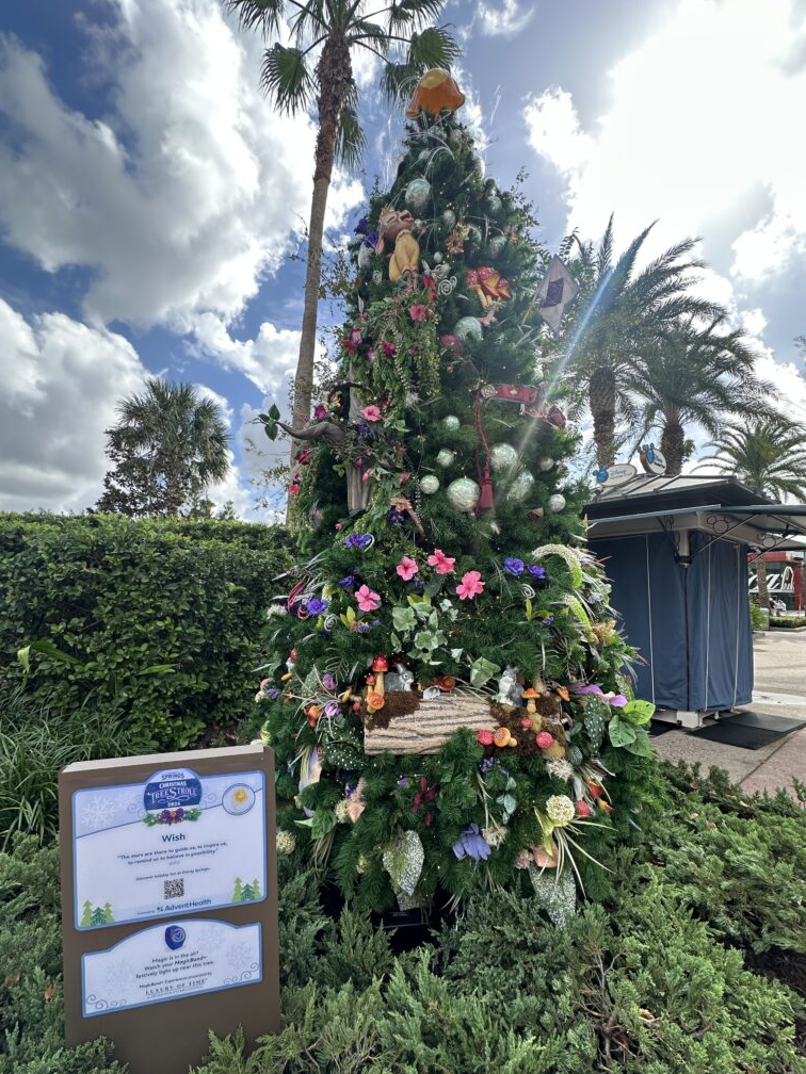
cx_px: 376
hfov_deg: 81.6
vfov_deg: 98.0
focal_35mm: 15
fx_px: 466
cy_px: 573
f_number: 2.2
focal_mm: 2.22
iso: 40
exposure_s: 1/698
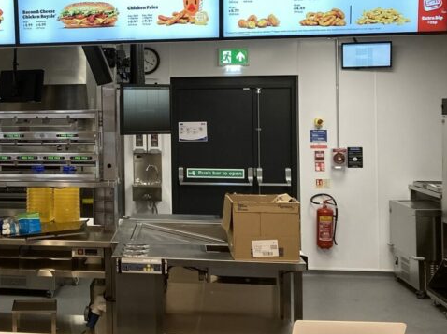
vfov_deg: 24.3
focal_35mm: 60
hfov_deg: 30.3
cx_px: 19
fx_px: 774
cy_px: 111
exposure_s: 1/103
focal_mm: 3.99
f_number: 1.8
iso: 80
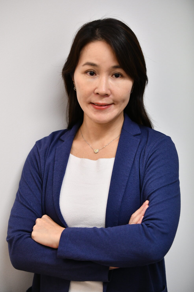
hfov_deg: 13.8
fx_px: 800
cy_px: 145
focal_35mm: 99
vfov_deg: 20.6
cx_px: 94
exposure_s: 1/125
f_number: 2.8
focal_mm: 90
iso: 1600
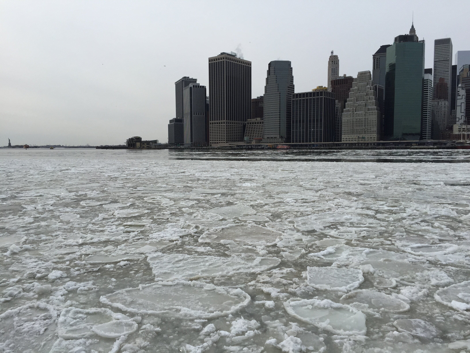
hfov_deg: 61.7
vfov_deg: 48.2
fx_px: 394
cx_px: 235
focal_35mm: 29
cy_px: 176
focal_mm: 4.15
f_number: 2.2
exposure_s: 1/2083
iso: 32
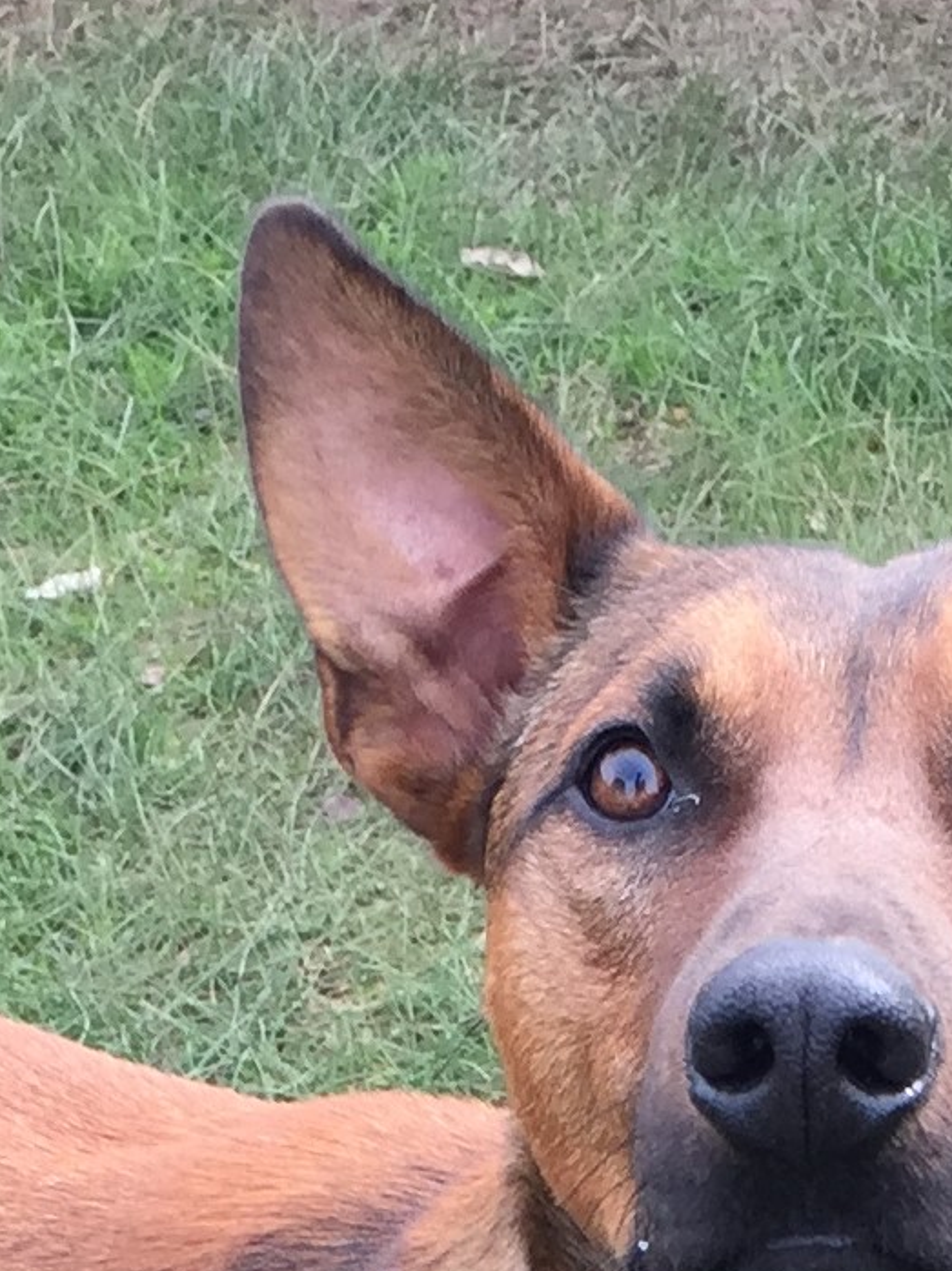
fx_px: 3155
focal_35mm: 86
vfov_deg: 21.3
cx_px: 260
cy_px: 1490
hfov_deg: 17.1
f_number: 2.2
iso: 32
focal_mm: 4.15
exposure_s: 1/179
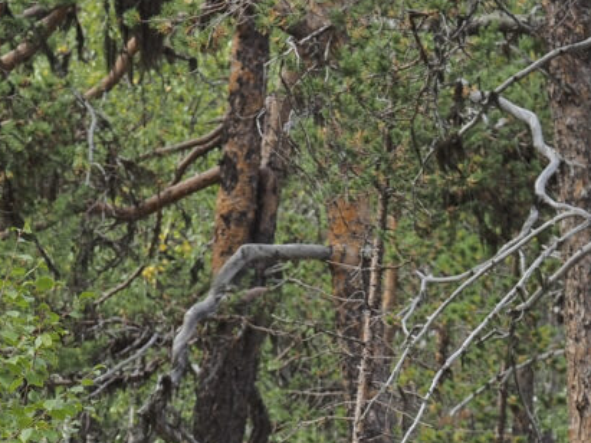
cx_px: 220
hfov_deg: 4.4
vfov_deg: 3.3
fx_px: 7664
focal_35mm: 449
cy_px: 670
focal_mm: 60
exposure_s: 1/250
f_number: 5
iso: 250
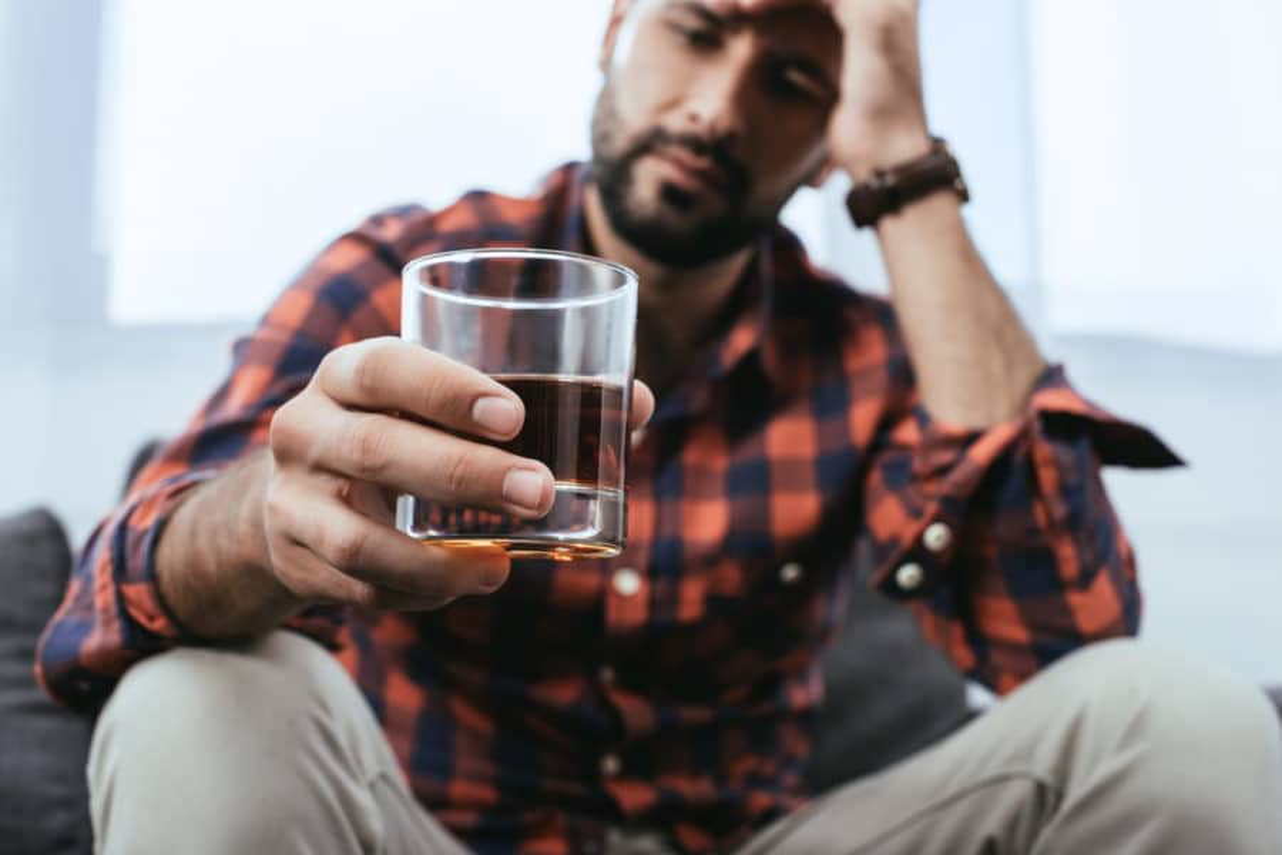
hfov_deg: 39.6
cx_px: 641
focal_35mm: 50
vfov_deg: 27.0
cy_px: 428
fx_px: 1780
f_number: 5.6
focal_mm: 50
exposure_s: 1/200
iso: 400
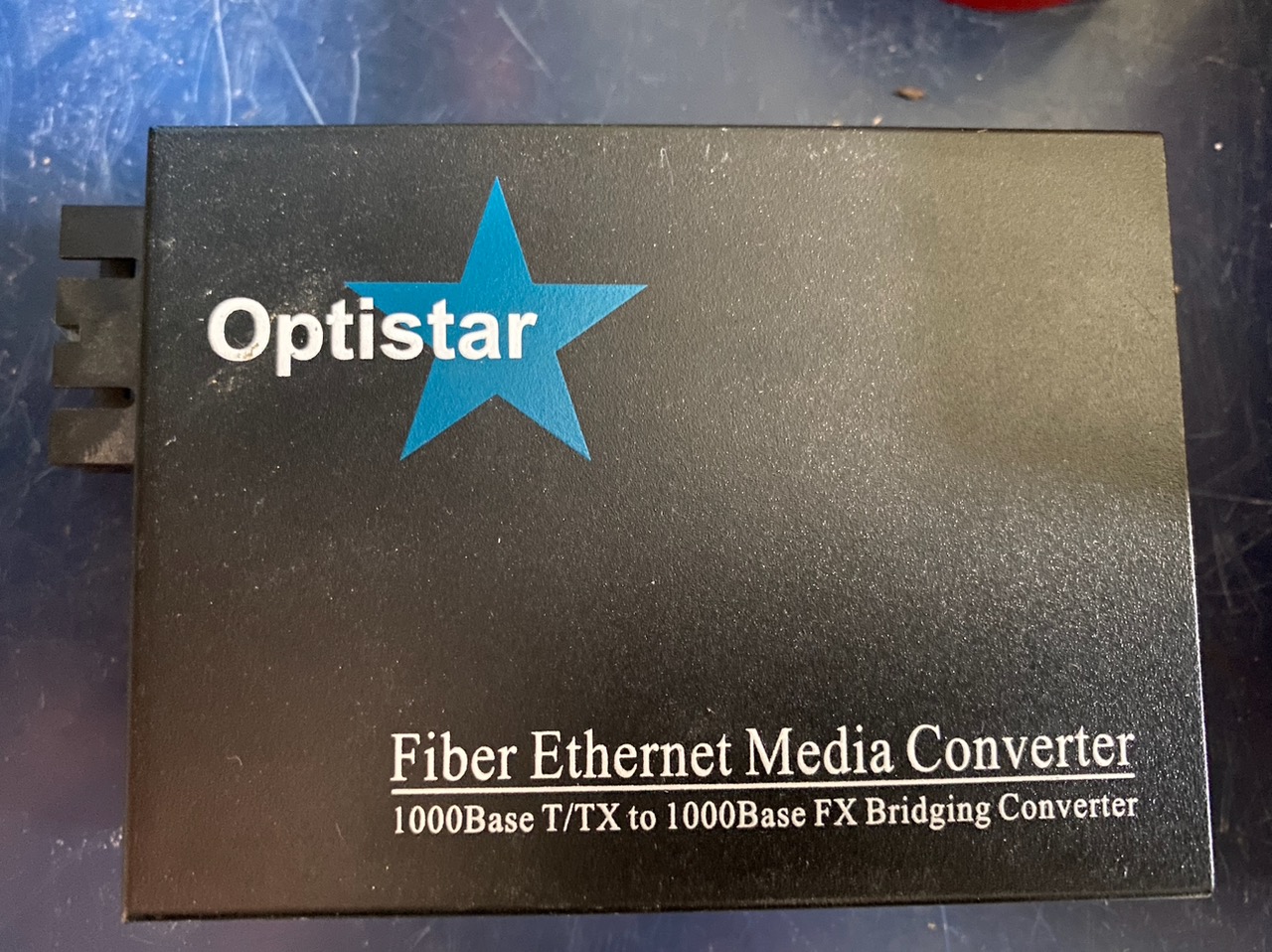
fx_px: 955
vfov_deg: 53.0
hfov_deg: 67.3
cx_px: 636
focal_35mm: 26
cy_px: 476
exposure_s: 1/11
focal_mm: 4.25
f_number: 1.8
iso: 500
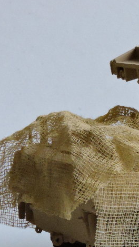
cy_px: 174
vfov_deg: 7.6
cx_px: 209
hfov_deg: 4.3
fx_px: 1847
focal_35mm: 282
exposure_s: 1/125
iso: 1600
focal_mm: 24.2
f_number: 8
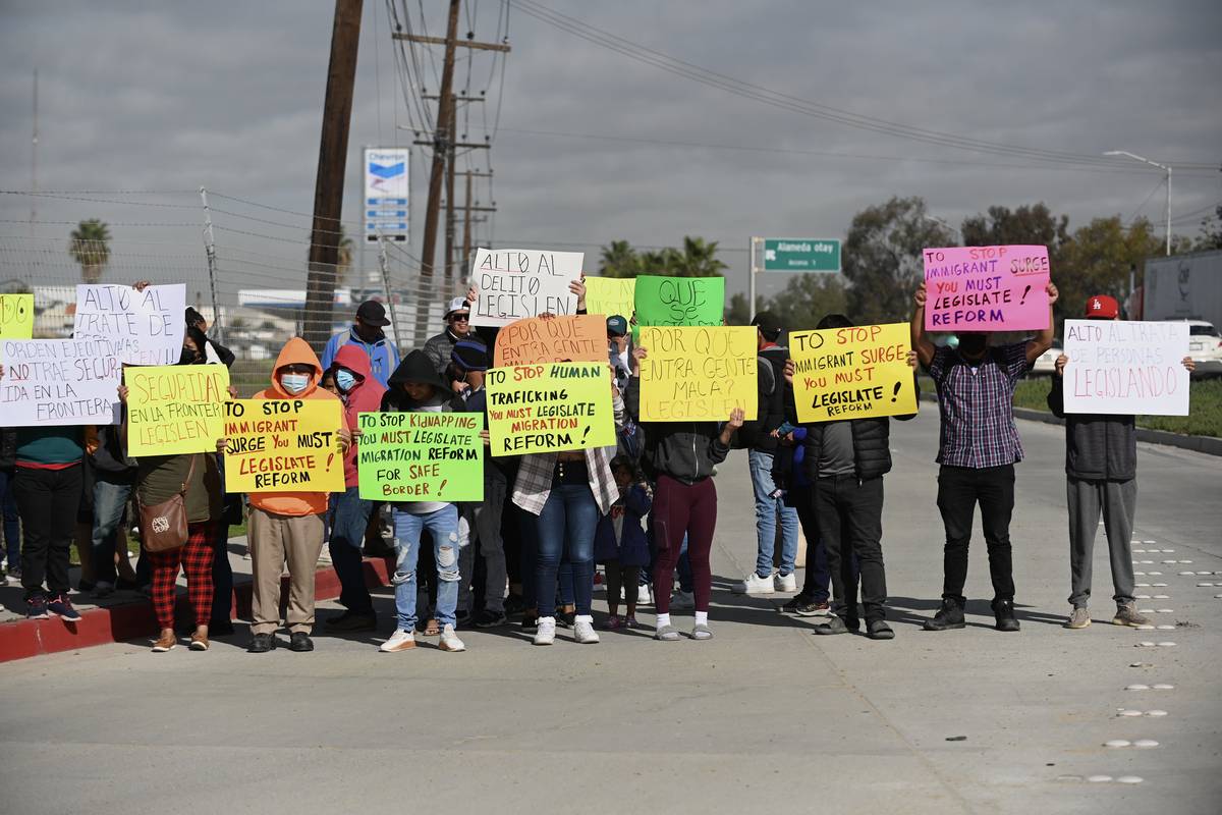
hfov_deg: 20.0
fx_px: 3462
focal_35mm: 102
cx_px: 611
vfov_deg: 13.4
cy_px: 408
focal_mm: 102
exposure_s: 1/5000
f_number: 4
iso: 200
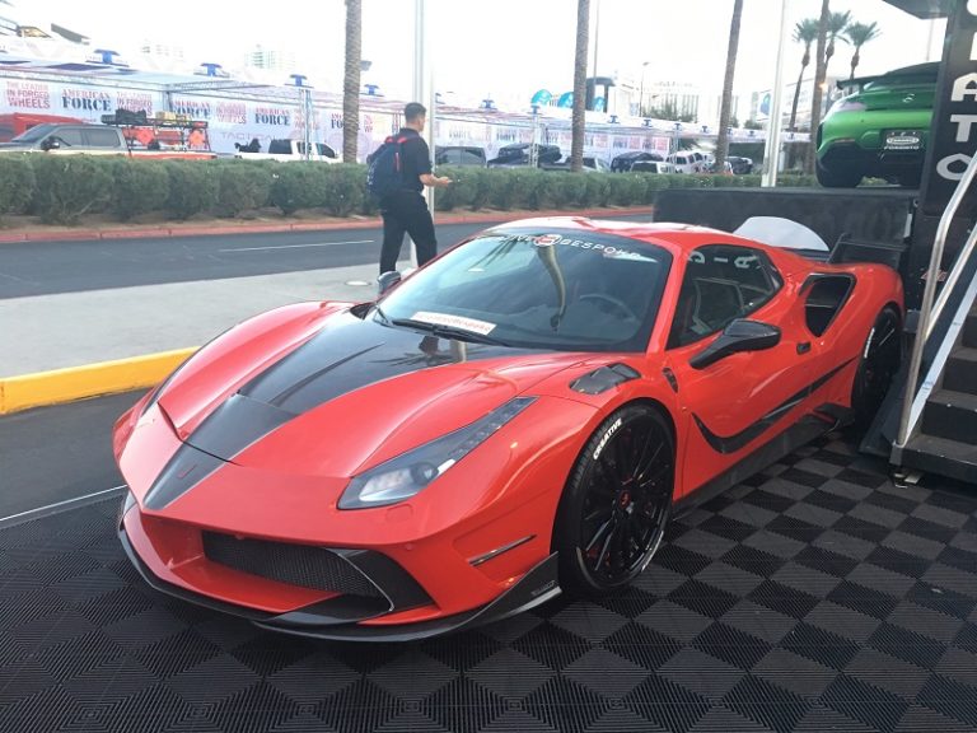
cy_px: 366
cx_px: 488
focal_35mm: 29
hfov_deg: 61.7
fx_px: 818
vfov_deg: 48.2
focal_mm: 4.15
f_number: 2.2
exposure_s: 1/30
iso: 125
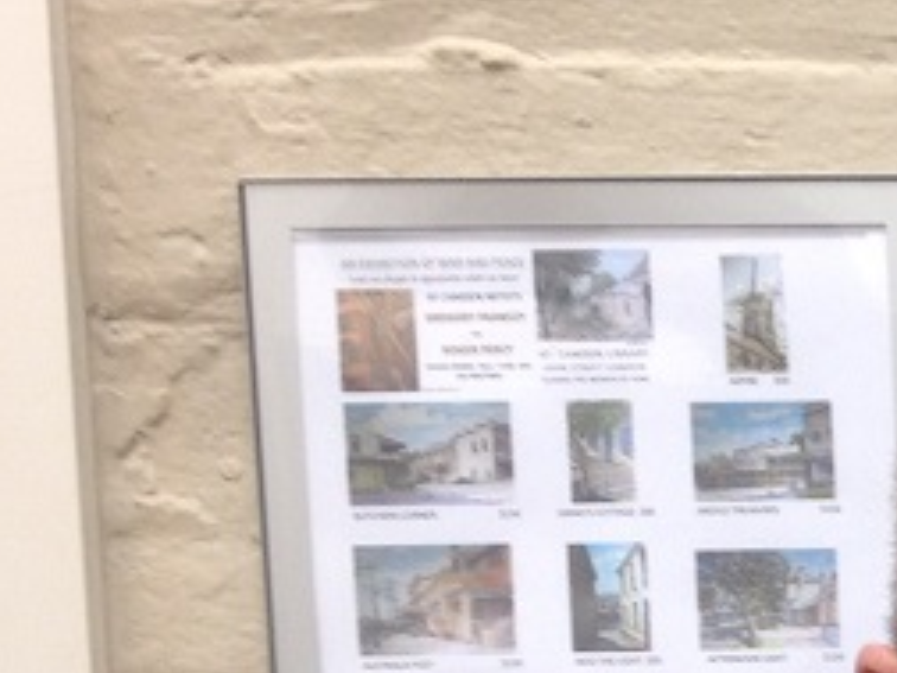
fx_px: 3524
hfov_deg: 13.6
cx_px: 1388
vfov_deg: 10.5
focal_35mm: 136
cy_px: 1013
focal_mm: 4.28
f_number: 2.4
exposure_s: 1/20
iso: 50
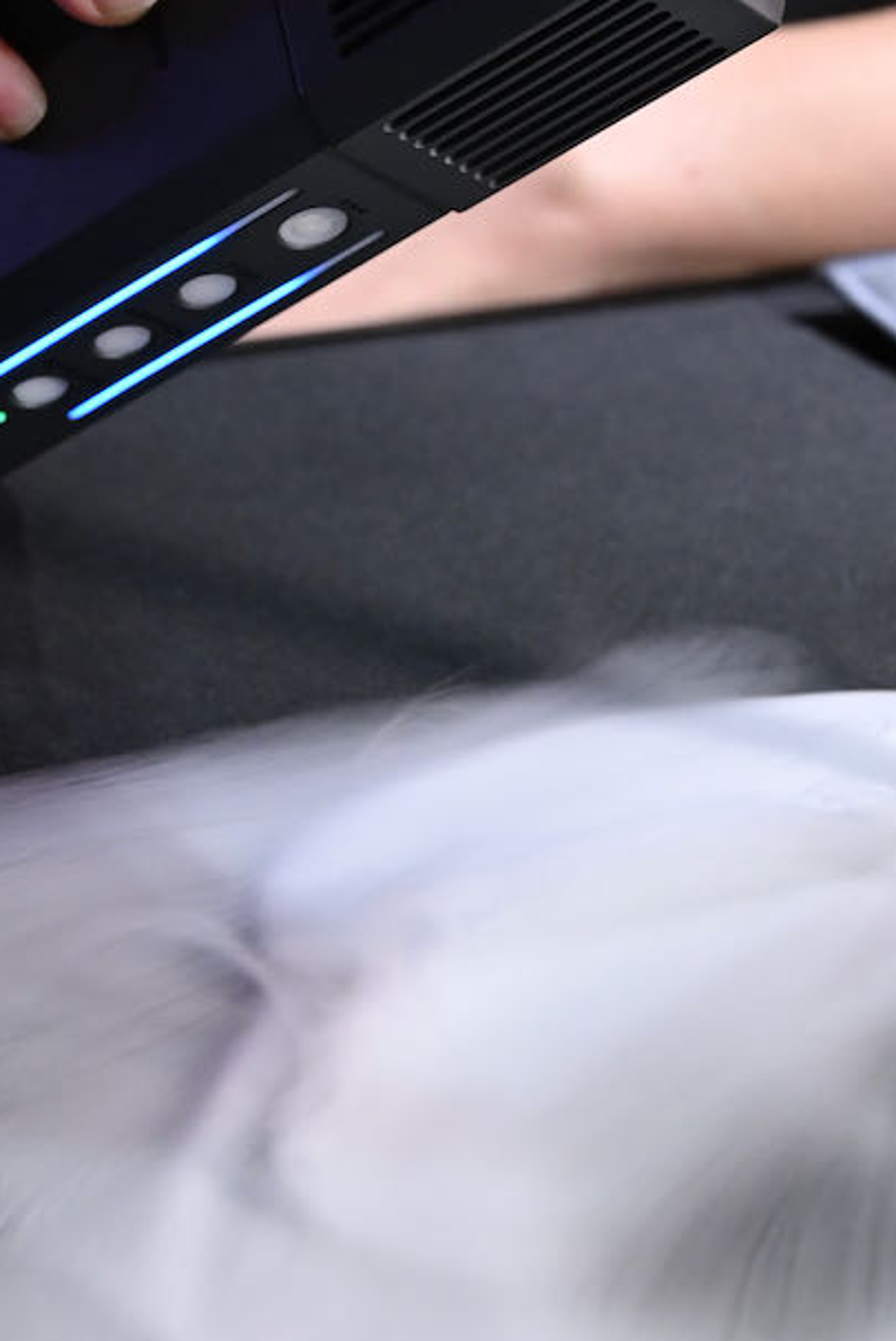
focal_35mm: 95
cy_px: 347
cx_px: 369
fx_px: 3540
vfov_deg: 21.3
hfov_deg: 14.4
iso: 1600
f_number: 5.6
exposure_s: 1/100
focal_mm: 30
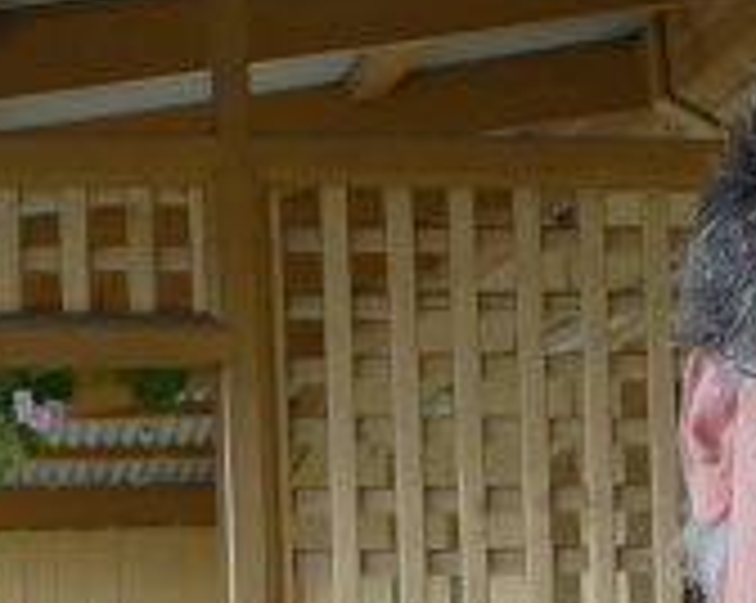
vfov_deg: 8.4
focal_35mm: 179
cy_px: 994
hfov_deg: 10.7
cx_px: 828
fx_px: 4000
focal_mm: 4.8
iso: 100
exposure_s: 1/40
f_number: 2.8
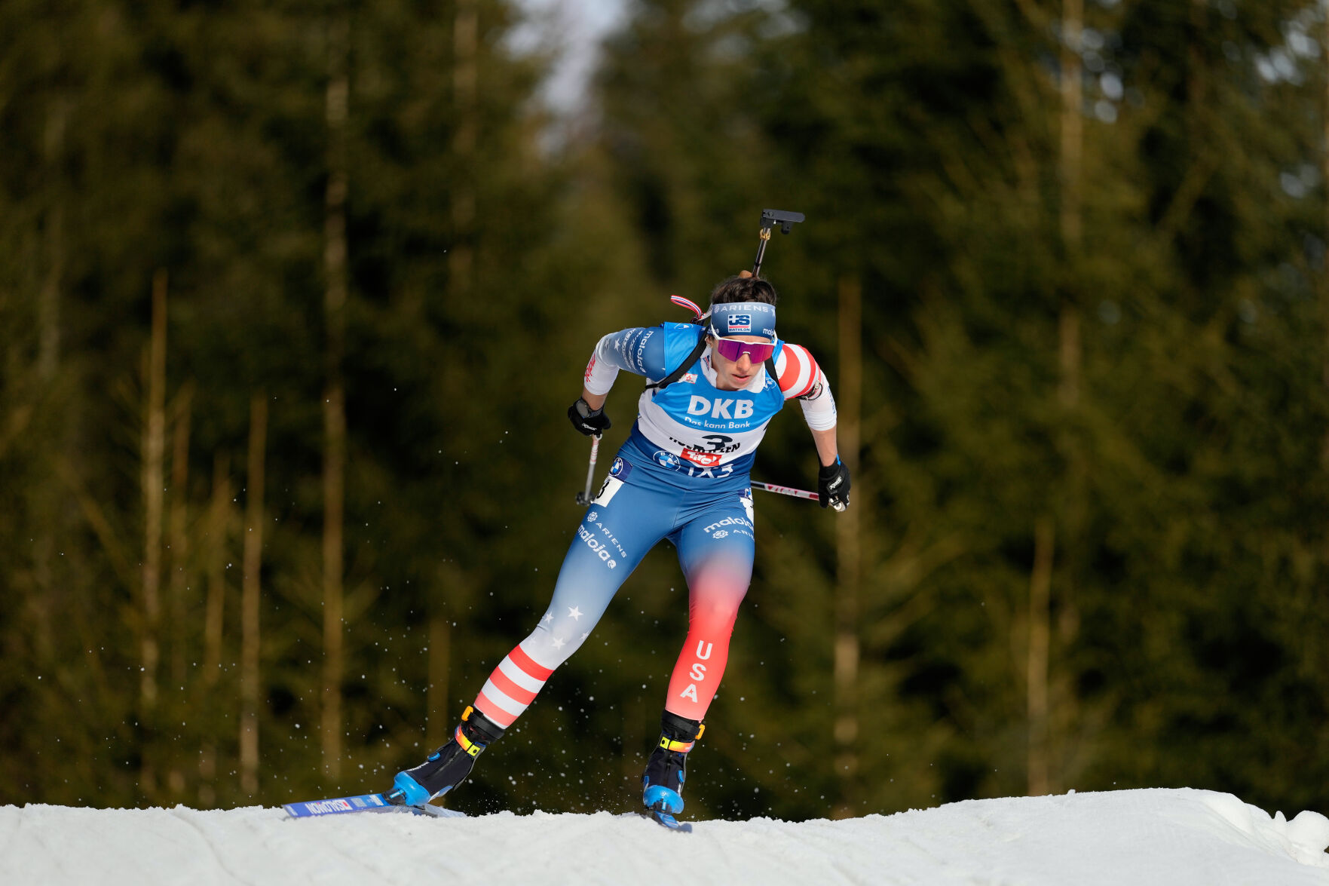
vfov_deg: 4.6
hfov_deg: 6.9
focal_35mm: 300
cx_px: 664
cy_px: 443
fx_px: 11073
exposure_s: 1/2500
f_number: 2.8
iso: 250
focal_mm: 300
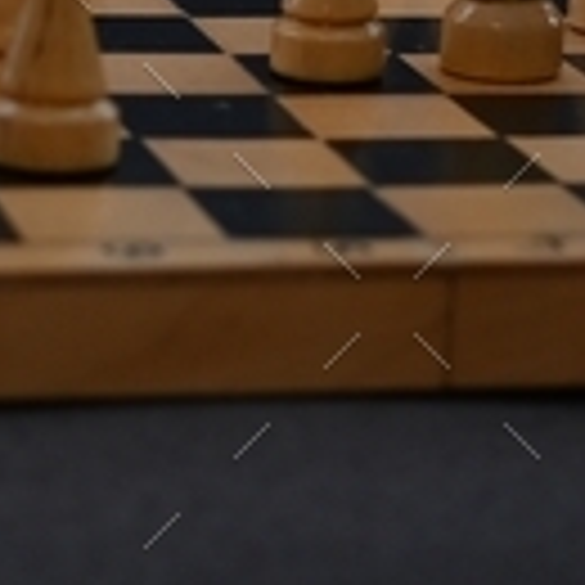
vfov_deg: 8.6
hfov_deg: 8.7
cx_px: 364
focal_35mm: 200
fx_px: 3824
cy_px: -160
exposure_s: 1/125
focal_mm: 35
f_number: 3.5
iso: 320
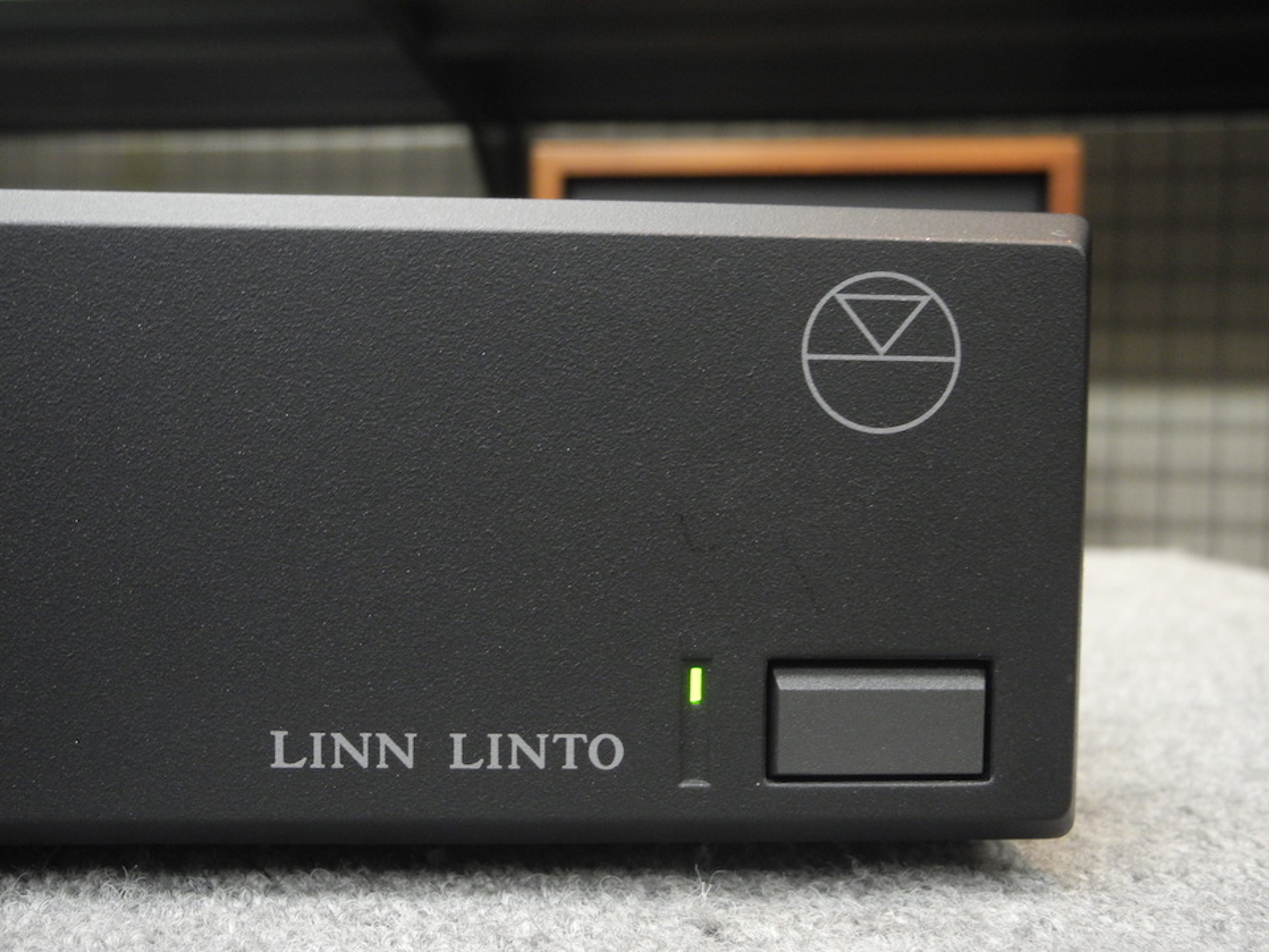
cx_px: 634
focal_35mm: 38
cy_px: 476
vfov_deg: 37.7
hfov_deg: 49.0
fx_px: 1393
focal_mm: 8.1
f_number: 3.2
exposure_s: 1/23.3
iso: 400
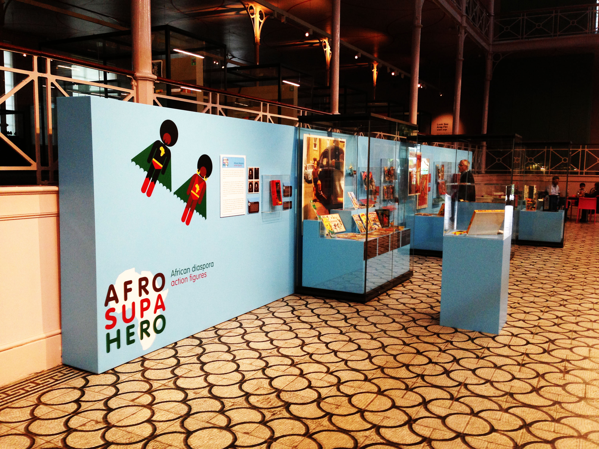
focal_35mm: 33
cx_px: 300
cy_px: 224
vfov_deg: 42.9
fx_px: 571
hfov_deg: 55.4
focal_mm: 4.13
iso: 100
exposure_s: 1/20
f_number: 2.4
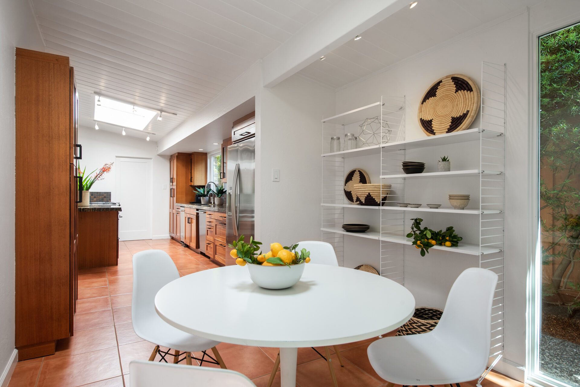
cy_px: 194
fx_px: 322
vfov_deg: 61.9
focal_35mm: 20
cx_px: 290
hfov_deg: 84.0
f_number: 9
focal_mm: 20
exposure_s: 1/10
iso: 200
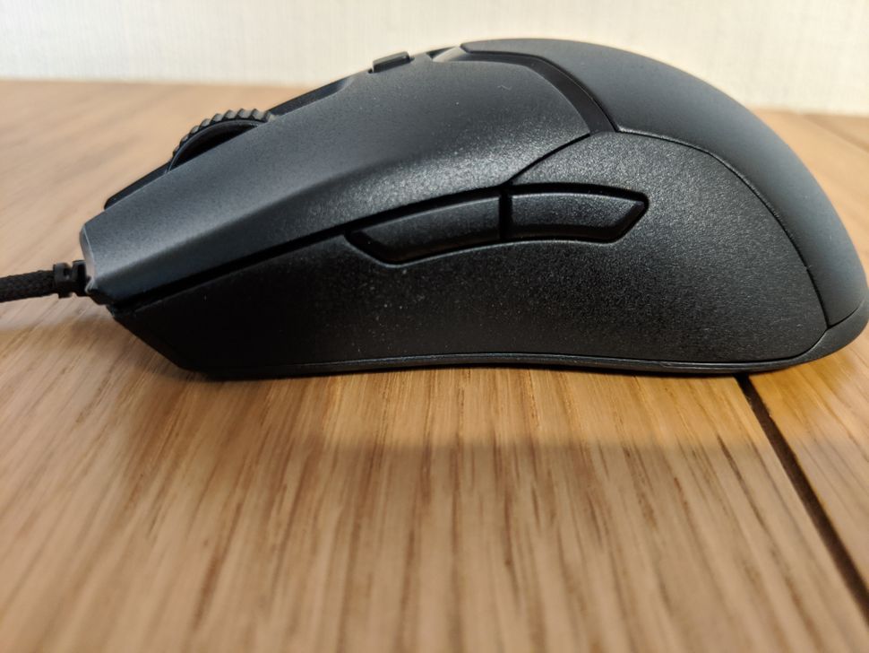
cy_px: 326
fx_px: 678
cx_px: 434
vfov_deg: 51.4
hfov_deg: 65.3
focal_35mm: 27
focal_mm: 4.44
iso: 278
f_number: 1.8
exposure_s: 1/24
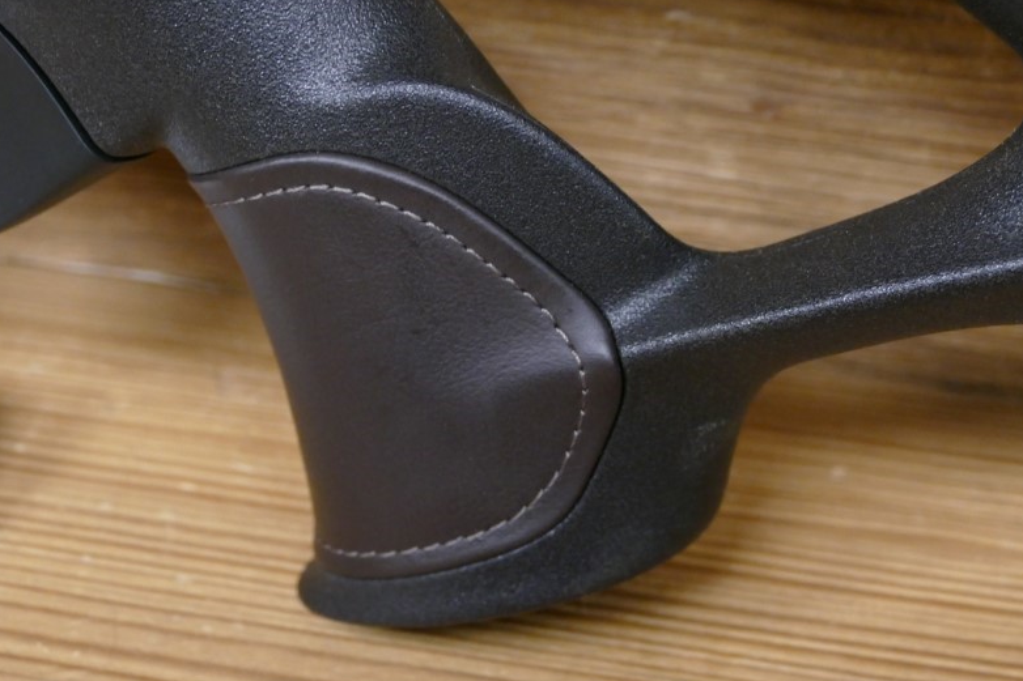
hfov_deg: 25.0
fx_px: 2301
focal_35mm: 81
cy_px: 361
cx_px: 436
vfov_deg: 16.8
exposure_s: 1/80
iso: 1600
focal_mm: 24
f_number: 3.6
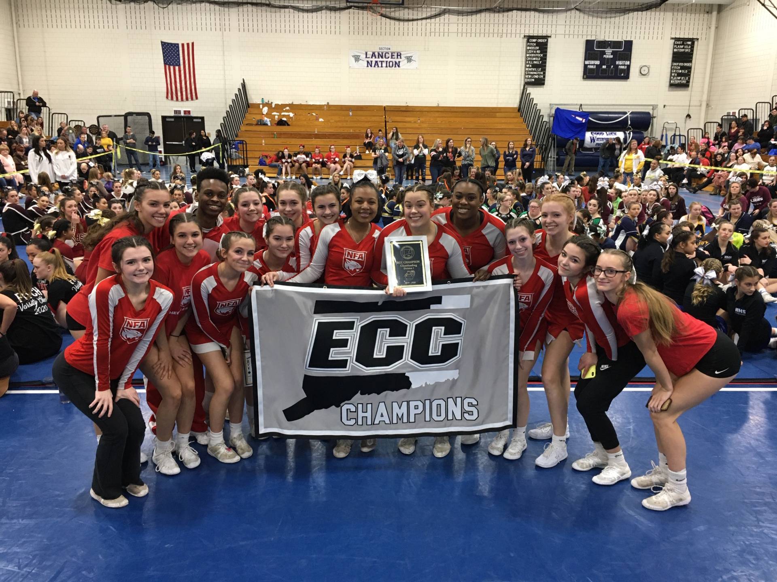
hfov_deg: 61.7
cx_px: 388
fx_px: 651
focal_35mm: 29
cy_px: 291
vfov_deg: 48.2
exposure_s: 1/30
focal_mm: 4.15
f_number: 2.2
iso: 125
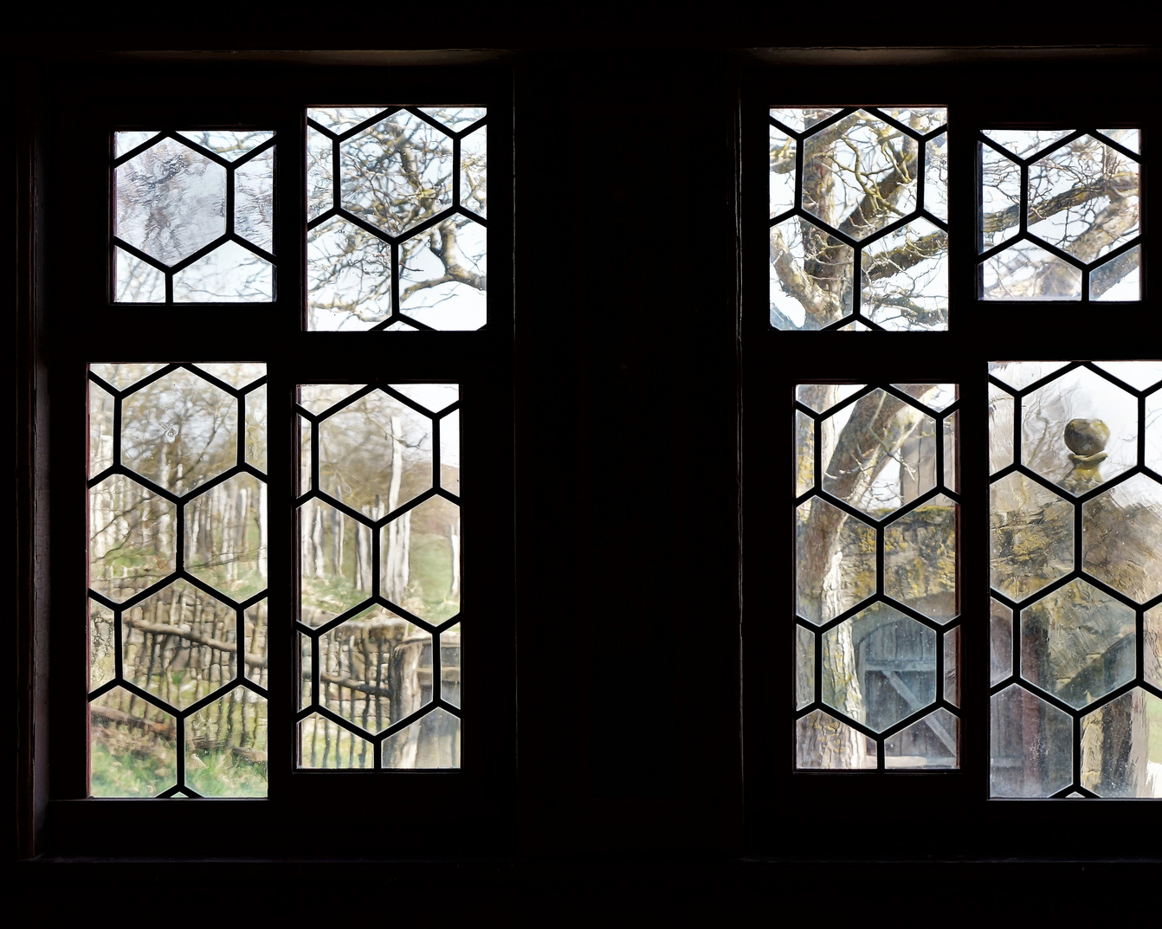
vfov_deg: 25.6
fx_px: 2048
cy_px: 463
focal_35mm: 60
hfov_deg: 31.7
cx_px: 627
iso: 100
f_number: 5.6
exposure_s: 1/100
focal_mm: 35
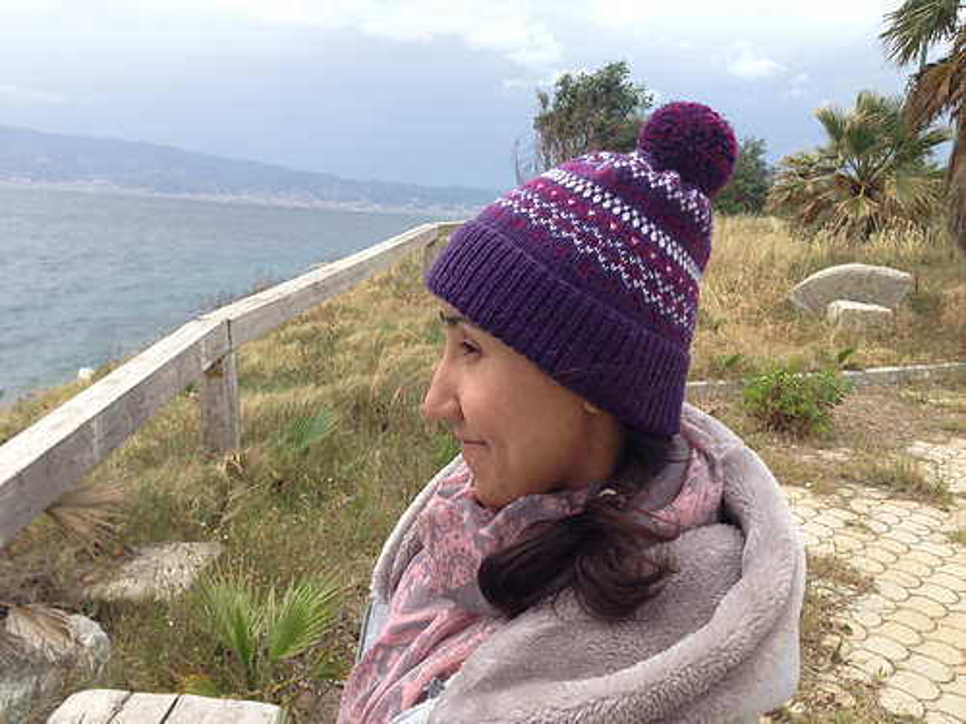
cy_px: 362
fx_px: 921
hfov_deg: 55.4
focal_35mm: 33
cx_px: 483
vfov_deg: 42.9
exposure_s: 1/596
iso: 50
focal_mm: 4.12
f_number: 2.4
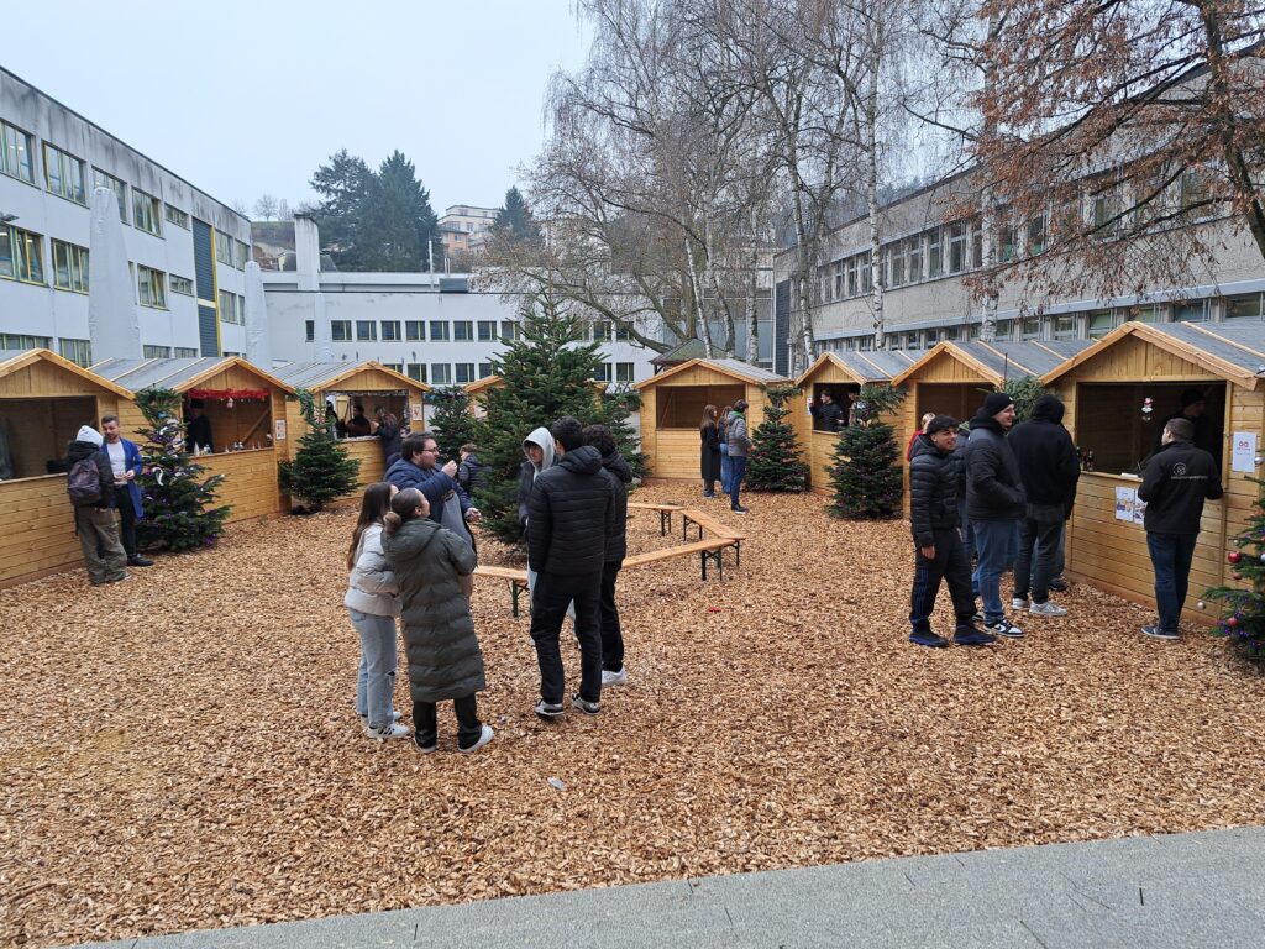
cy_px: 474
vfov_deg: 56.8
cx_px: 632
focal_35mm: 24
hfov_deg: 71.6
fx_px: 877
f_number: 1.8
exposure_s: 1/100
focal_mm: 5.23
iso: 50
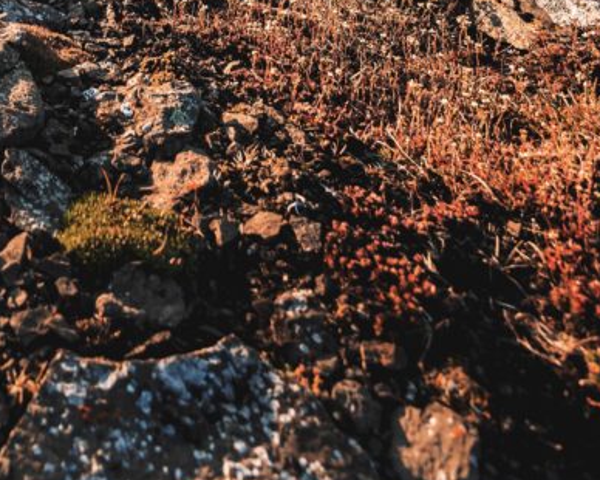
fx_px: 923
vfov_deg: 22.3
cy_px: -296
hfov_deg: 32.5
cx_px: -28
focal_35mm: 52
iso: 280
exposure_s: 1/750
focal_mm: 14
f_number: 4
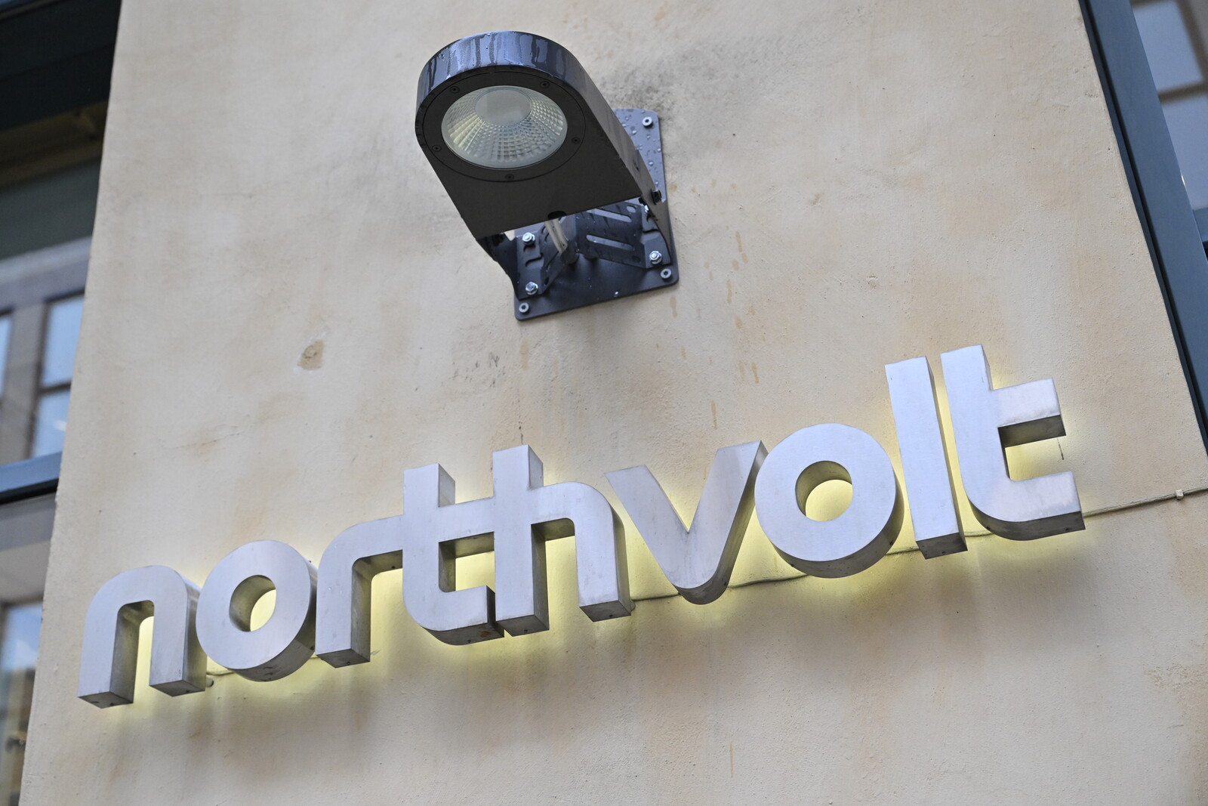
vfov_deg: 29.9
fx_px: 1510
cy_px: 403
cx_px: 604
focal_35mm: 45
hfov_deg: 43.6
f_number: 4
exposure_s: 1/640
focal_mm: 45
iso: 2500
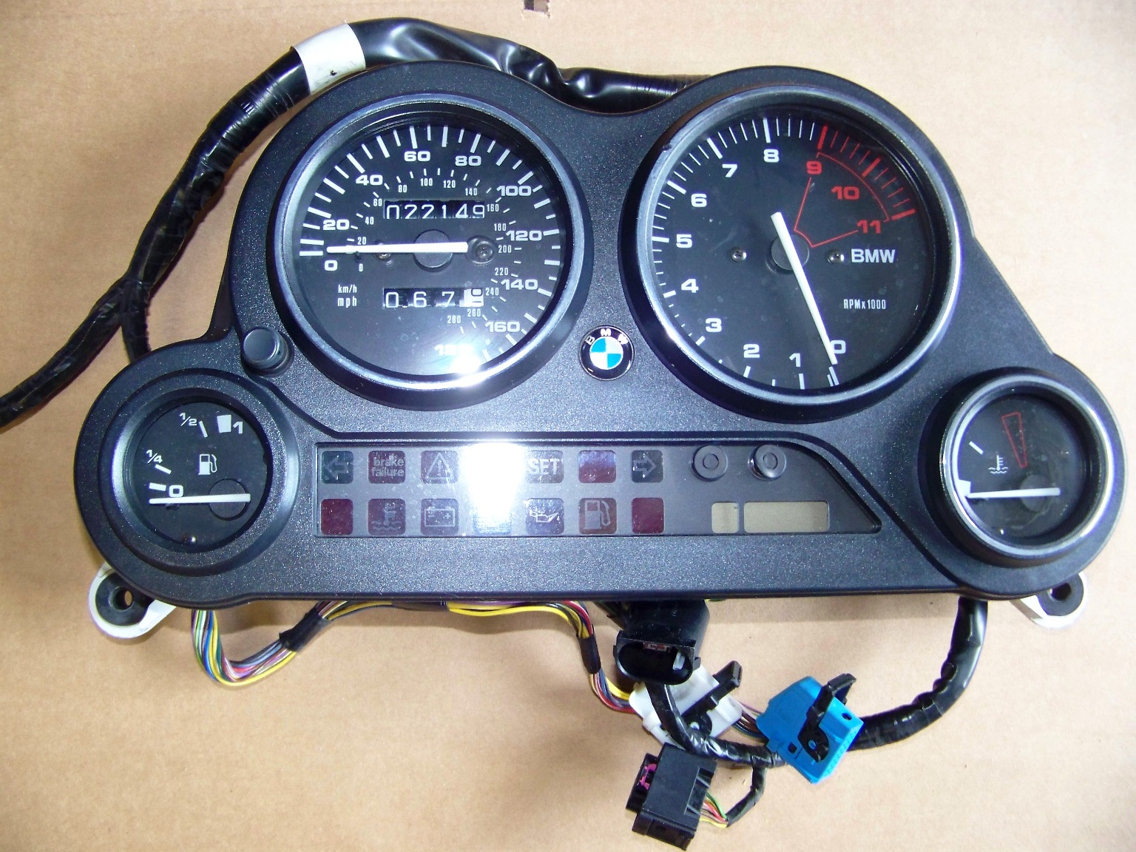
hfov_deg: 51.4
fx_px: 1181
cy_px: 426
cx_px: 568
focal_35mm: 36
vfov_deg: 39.7
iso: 200
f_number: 2.8
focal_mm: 5.85
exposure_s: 1/30
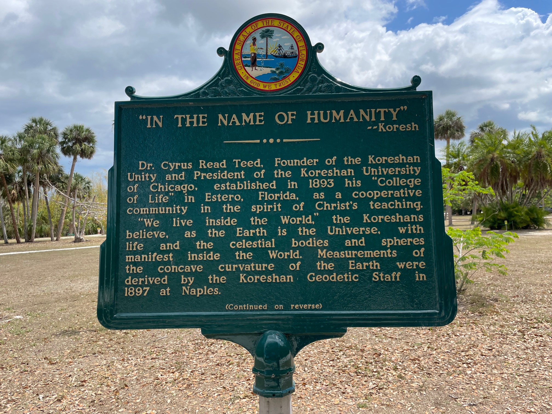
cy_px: 207
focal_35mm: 26
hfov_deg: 67.3
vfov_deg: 53.1
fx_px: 415
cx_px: 276
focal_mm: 4.2
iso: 32
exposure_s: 1/3401
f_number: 1.6
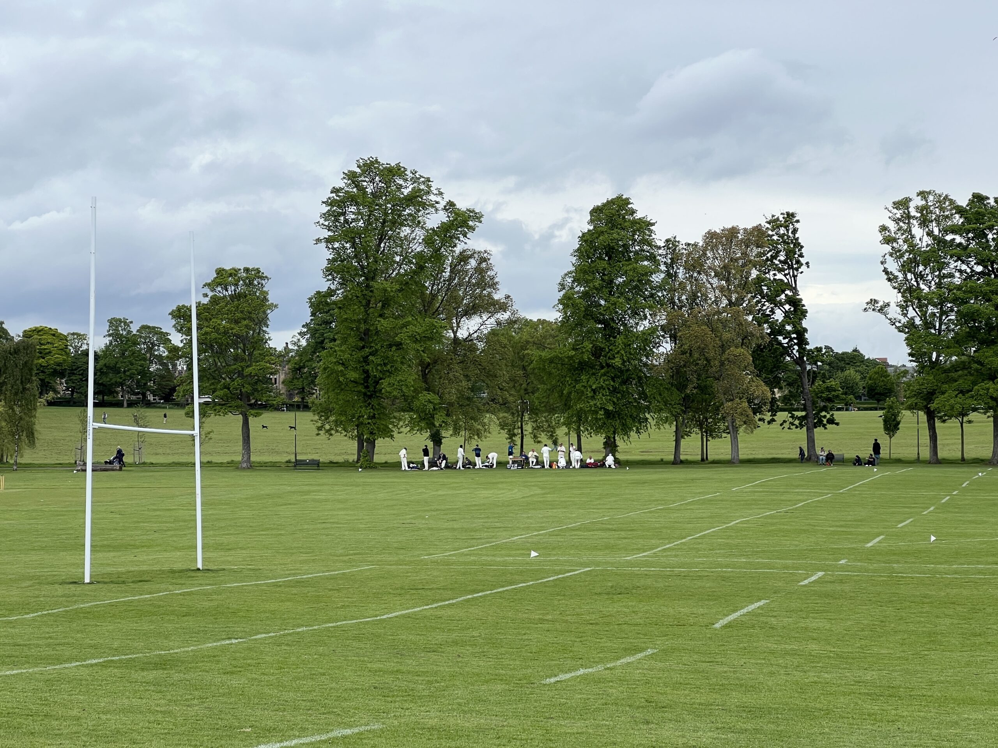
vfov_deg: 19.1
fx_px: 2220
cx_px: 499
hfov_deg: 25.3
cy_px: 374
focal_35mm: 77
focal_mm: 9
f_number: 2.8
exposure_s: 1/552
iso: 32
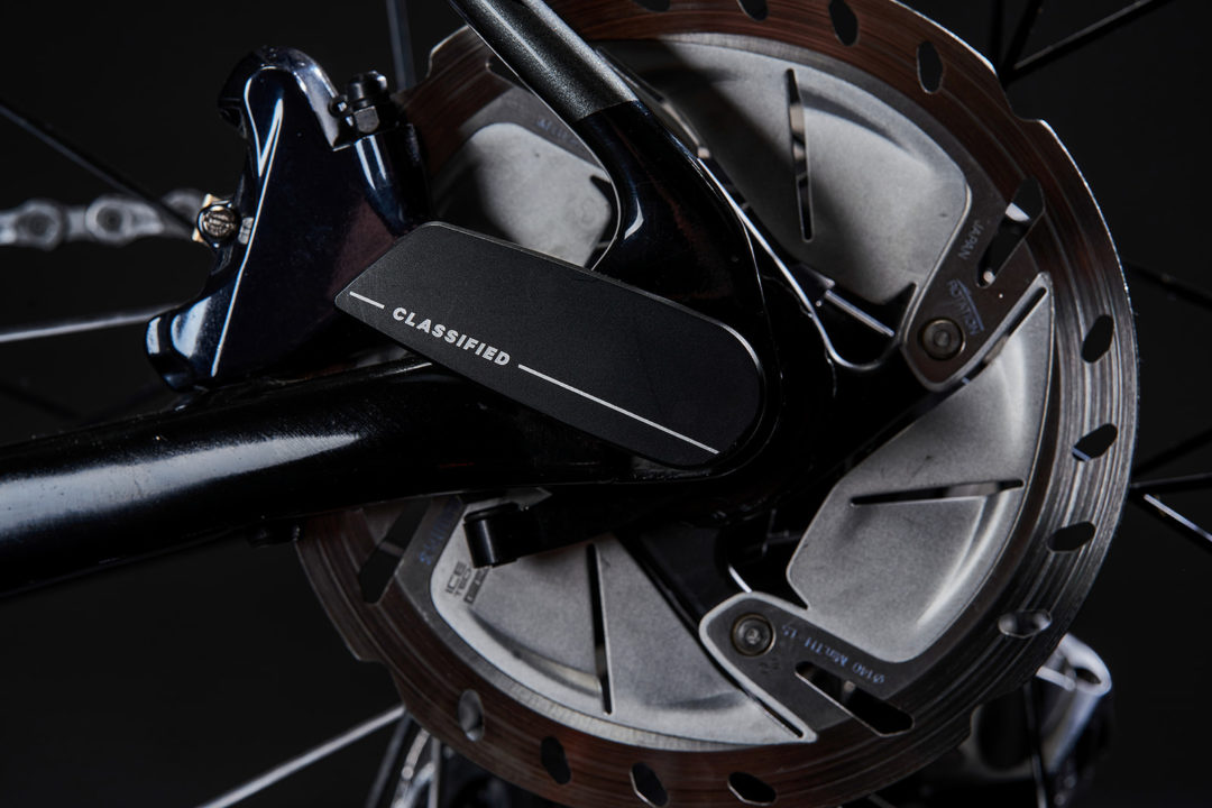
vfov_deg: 10.2
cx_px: 606
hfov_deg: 15.2
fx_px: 4545
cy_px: 404
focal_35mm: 135
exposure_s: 1/160
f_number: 11
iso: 100
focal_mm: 135
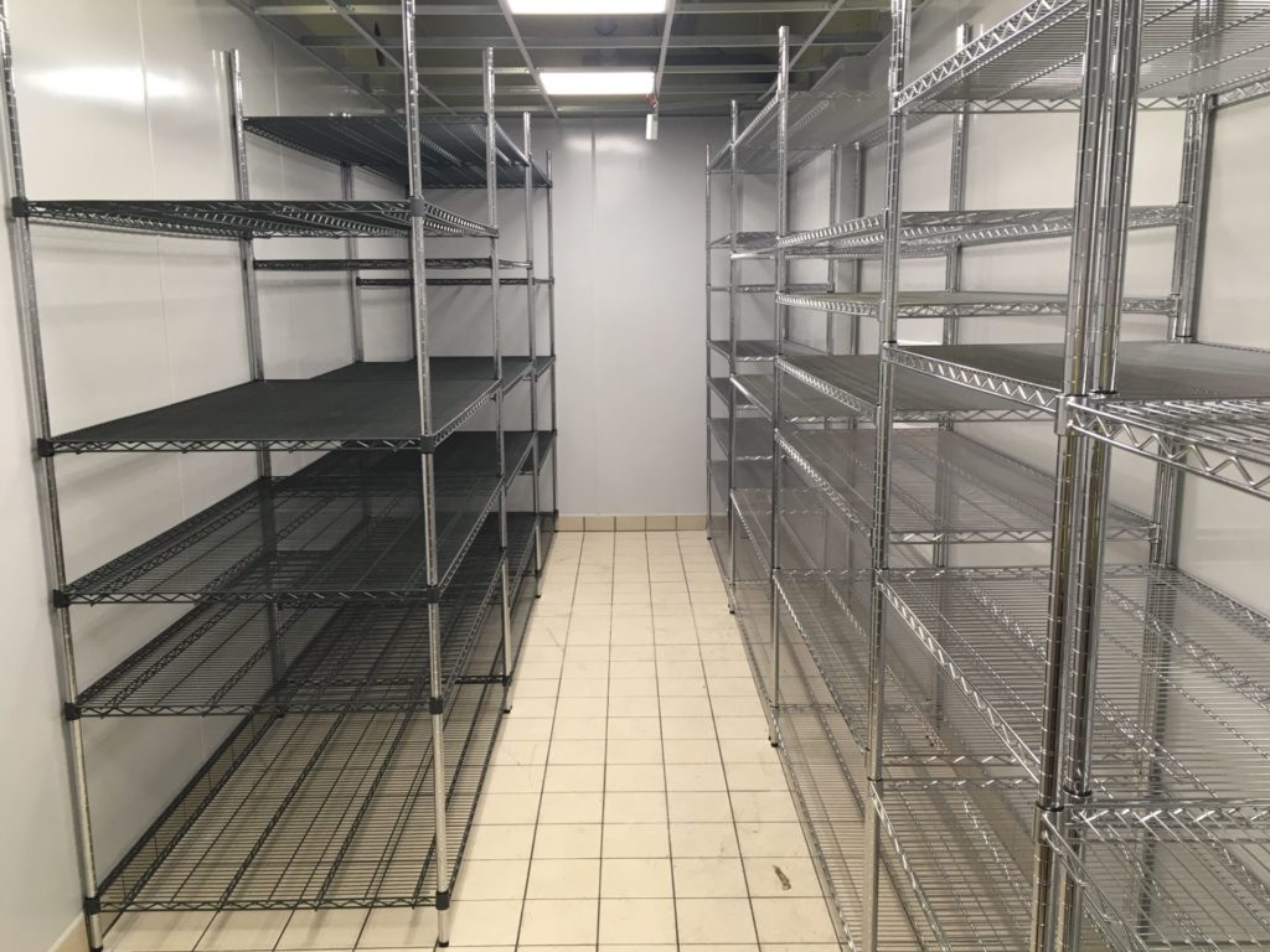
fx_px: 1064
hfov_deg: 61.7
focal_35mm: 29
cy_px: 476
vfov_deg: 48.2
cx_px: 635
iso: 64
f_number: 2.2
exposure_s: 1/33
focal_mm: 4.15
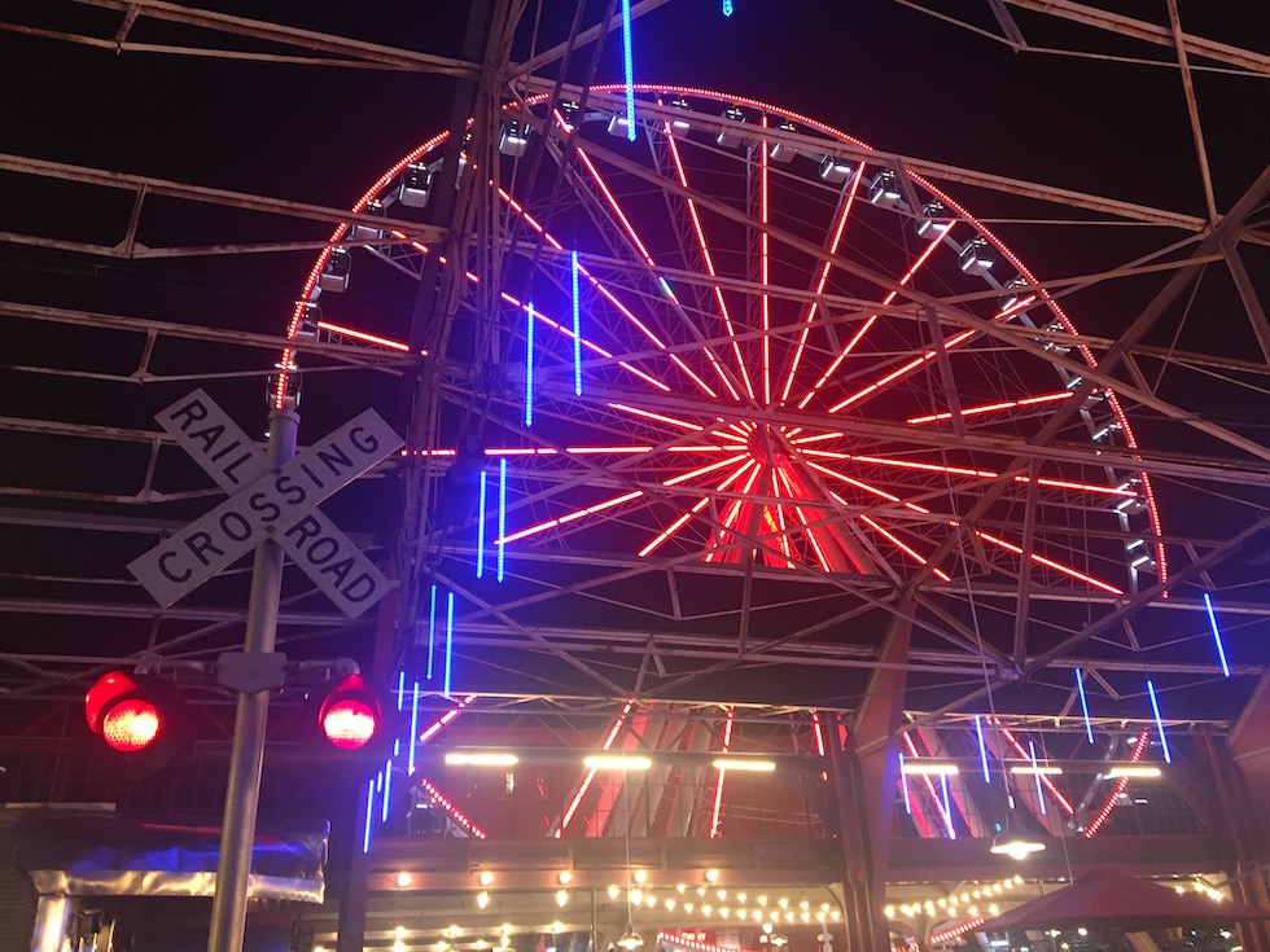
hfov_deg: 61.7
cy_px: 476
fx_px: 1064
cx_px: 635
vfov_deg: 48.2
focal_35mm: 29
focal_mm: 4.15
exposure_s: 1/20
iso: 200
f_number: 2.2
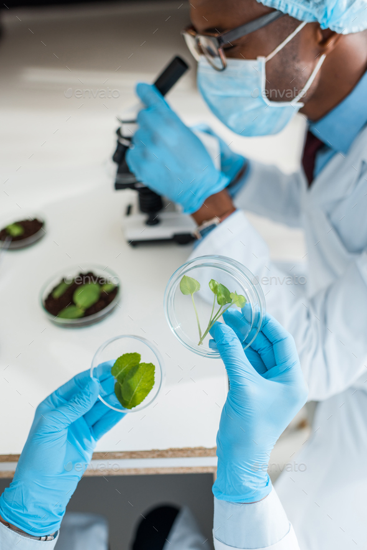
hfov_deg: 37.9
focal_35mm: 35
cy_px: 275
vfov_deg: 54.4
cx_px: 184
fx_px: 535
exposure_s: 1/200
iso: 64
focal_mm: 35
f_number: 2.8
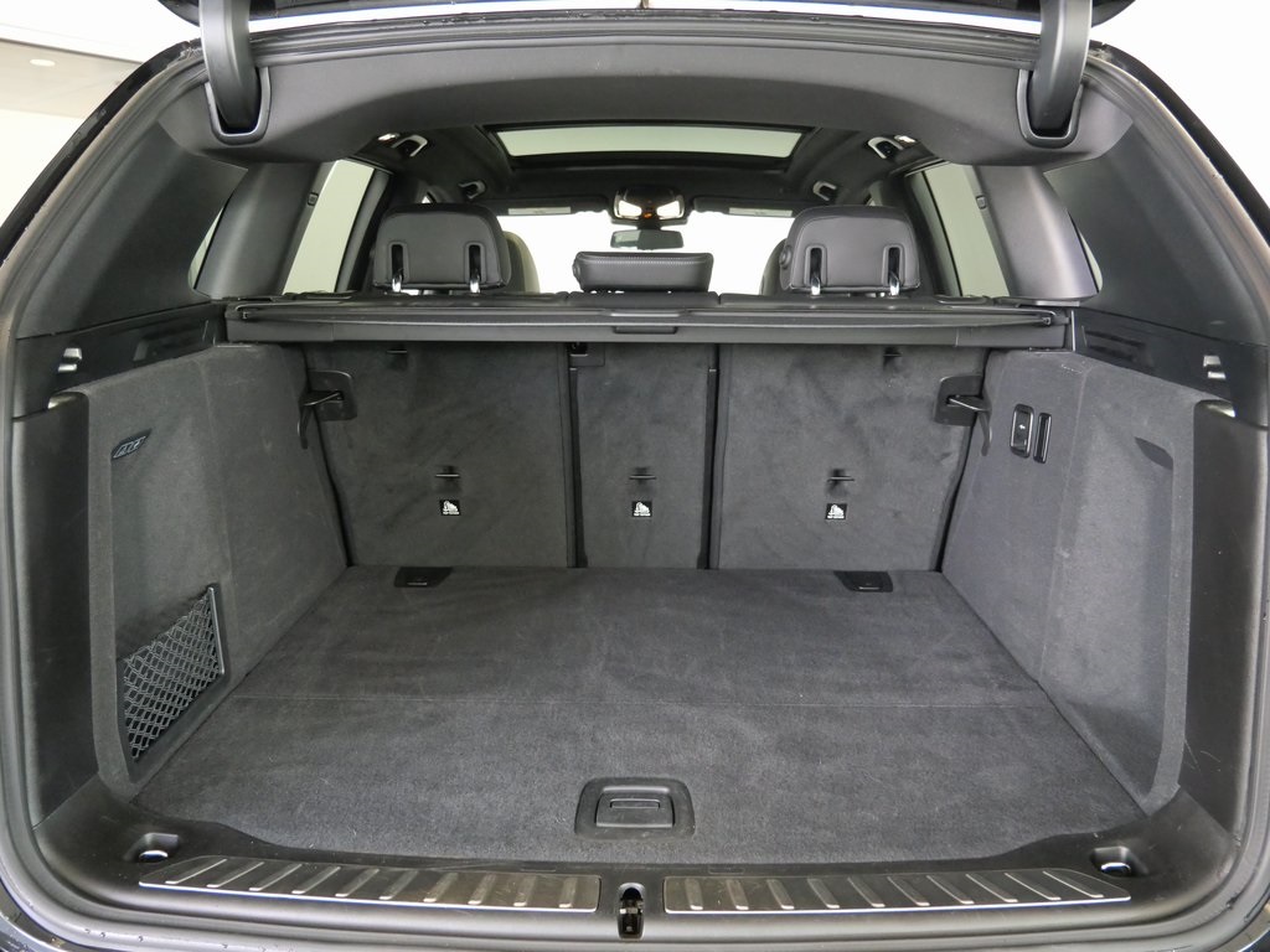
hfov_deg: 63.4
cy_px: 476
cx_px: 635
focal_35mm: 28
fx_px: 1027
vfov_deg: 49.7
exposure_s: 1/25
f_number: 3.6
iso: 3200
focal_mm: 14
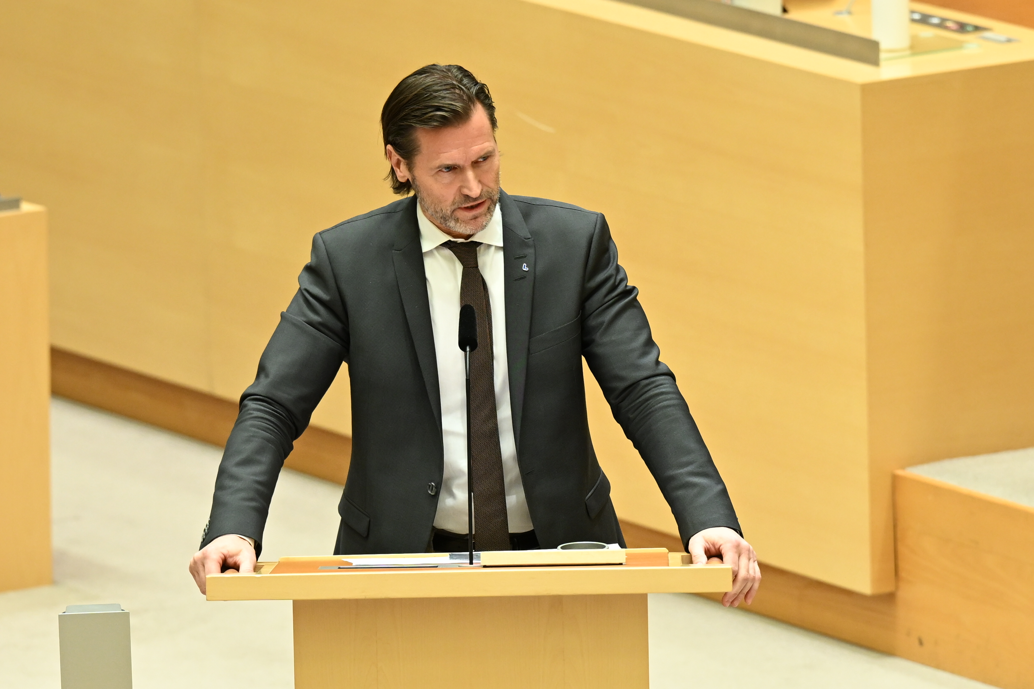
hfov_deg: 10.3
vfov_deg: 6.9
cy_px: 344
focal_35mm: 200
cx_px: 517
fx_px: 5744
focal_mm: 200
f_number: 3.5
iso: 1000
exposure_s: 1/100
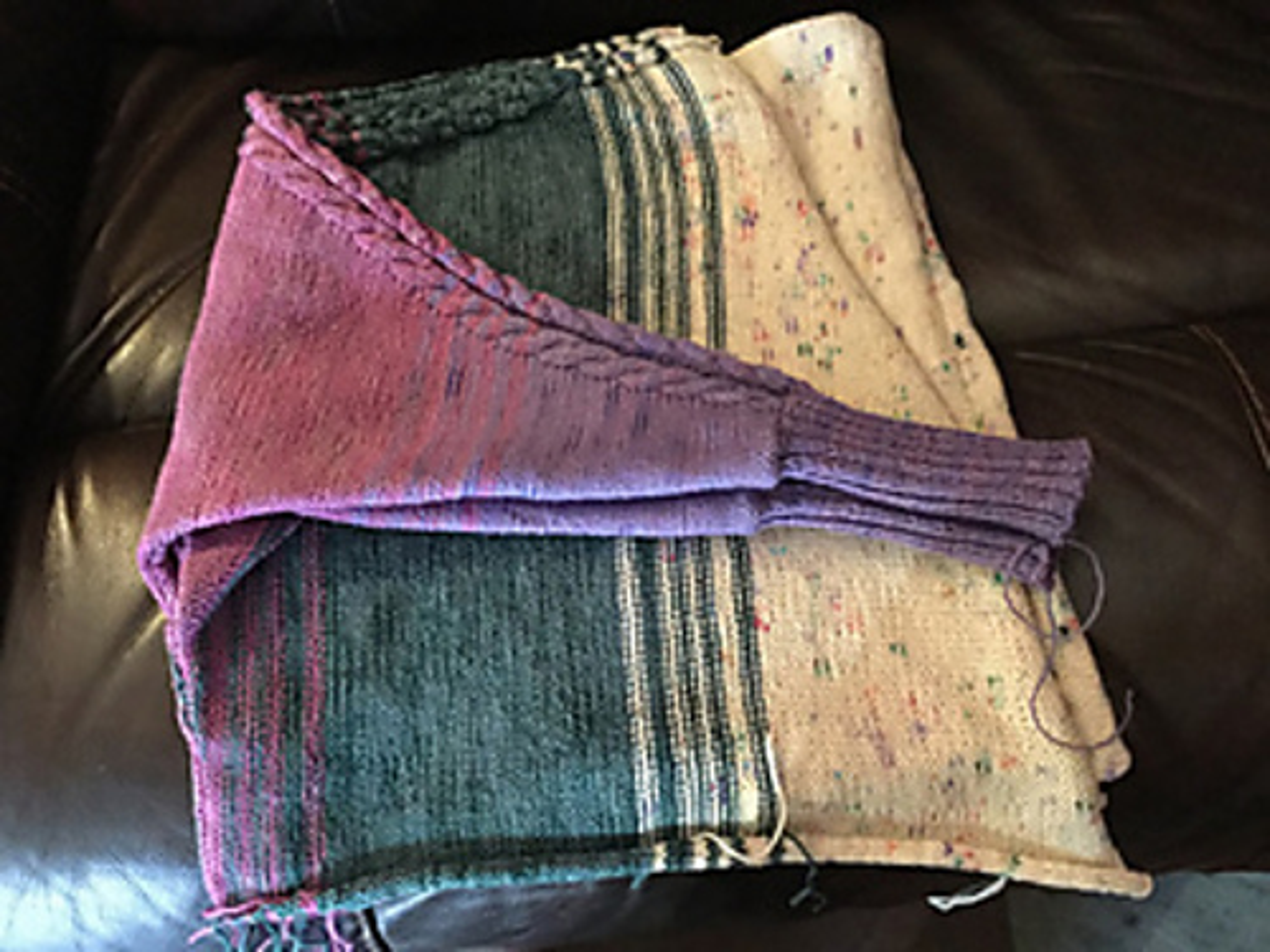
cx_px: 635
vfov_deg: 45.4
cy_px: 476
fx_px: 1137
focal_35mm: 31
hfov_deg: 58.4
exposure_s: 1/15
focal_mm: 3.3
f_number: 2.4
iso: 500
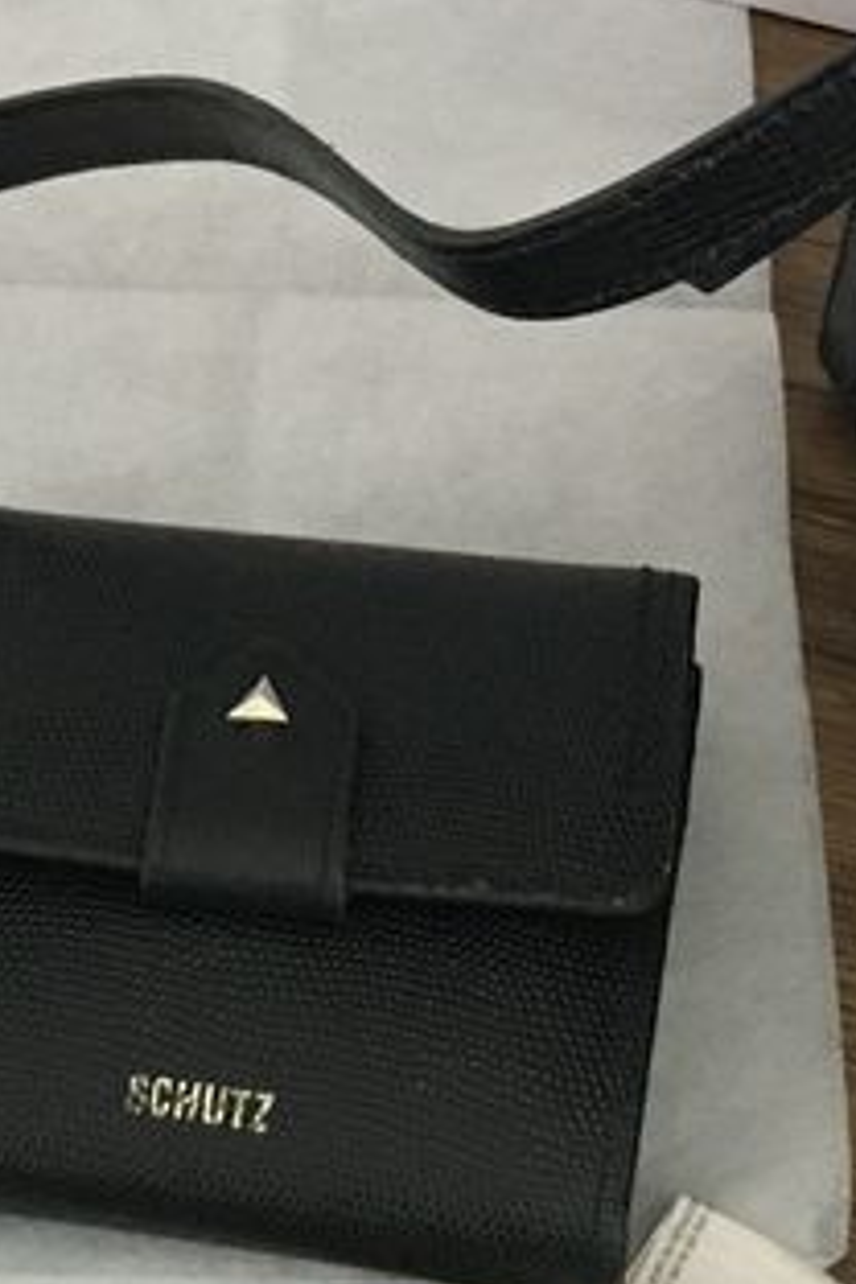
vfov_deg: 17.3
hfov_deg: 11.8
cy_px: 91
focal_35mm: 116
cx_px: 395
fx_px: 4137
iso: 160
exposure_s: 1/30
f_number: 2.2
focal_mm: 4.15
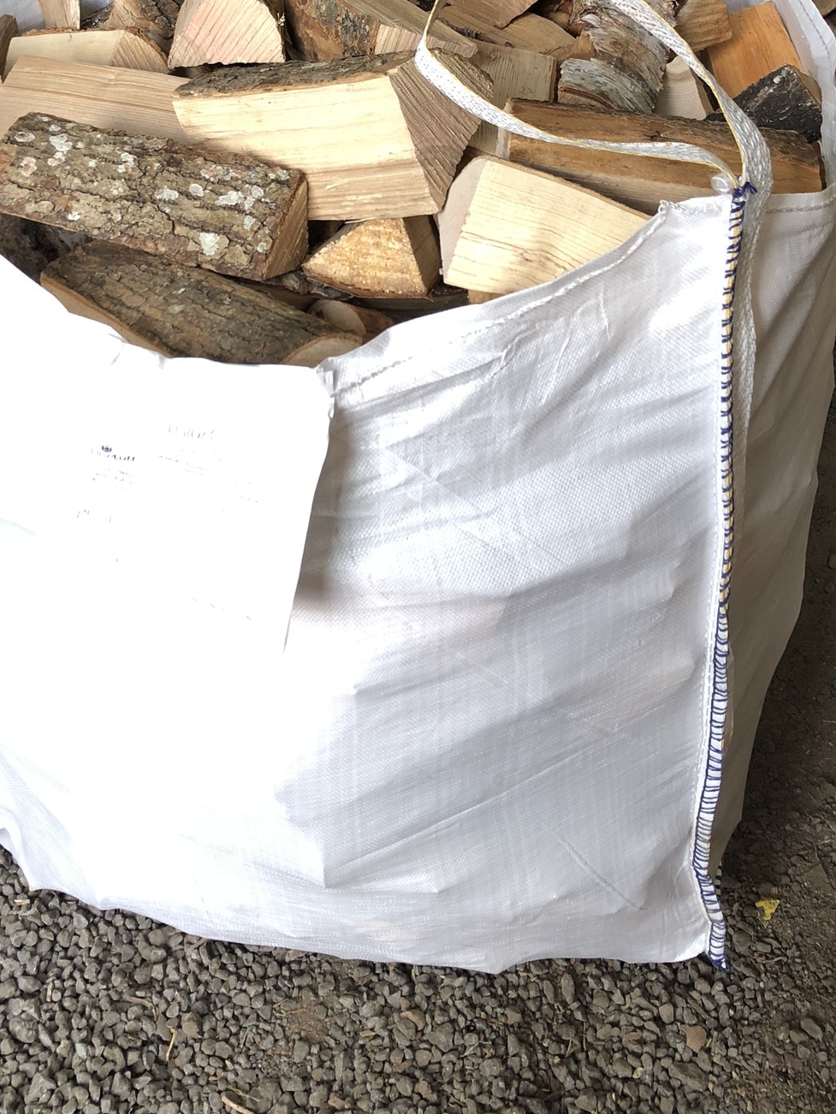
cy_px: 256
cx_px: 360
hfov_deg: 32.8
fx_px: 1417
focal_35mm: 44
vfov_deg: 41.5
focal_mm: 3.99
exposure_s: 1/40
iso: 25
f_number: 1.8
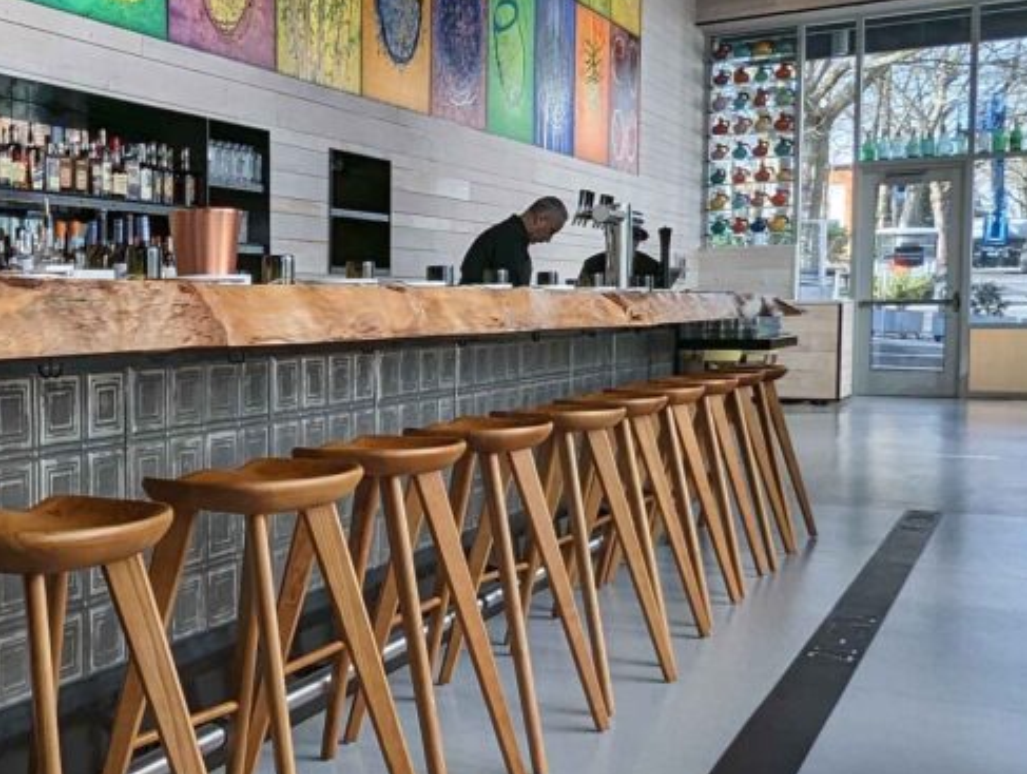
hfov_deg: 40.3
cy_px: 385
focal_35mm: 41
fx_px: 1219
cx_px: 8
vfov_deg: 35.2
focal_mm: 1.95
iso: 42
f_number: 2.2
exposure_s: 1/128
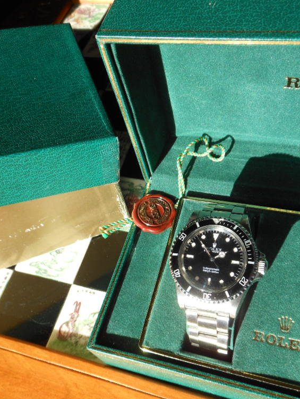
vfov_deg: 53.9
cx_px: 149
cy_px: 202
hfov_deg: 41.8
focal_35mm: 34
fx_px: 393
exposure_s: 1/250
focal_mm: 4.5
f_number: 3.2
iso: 80
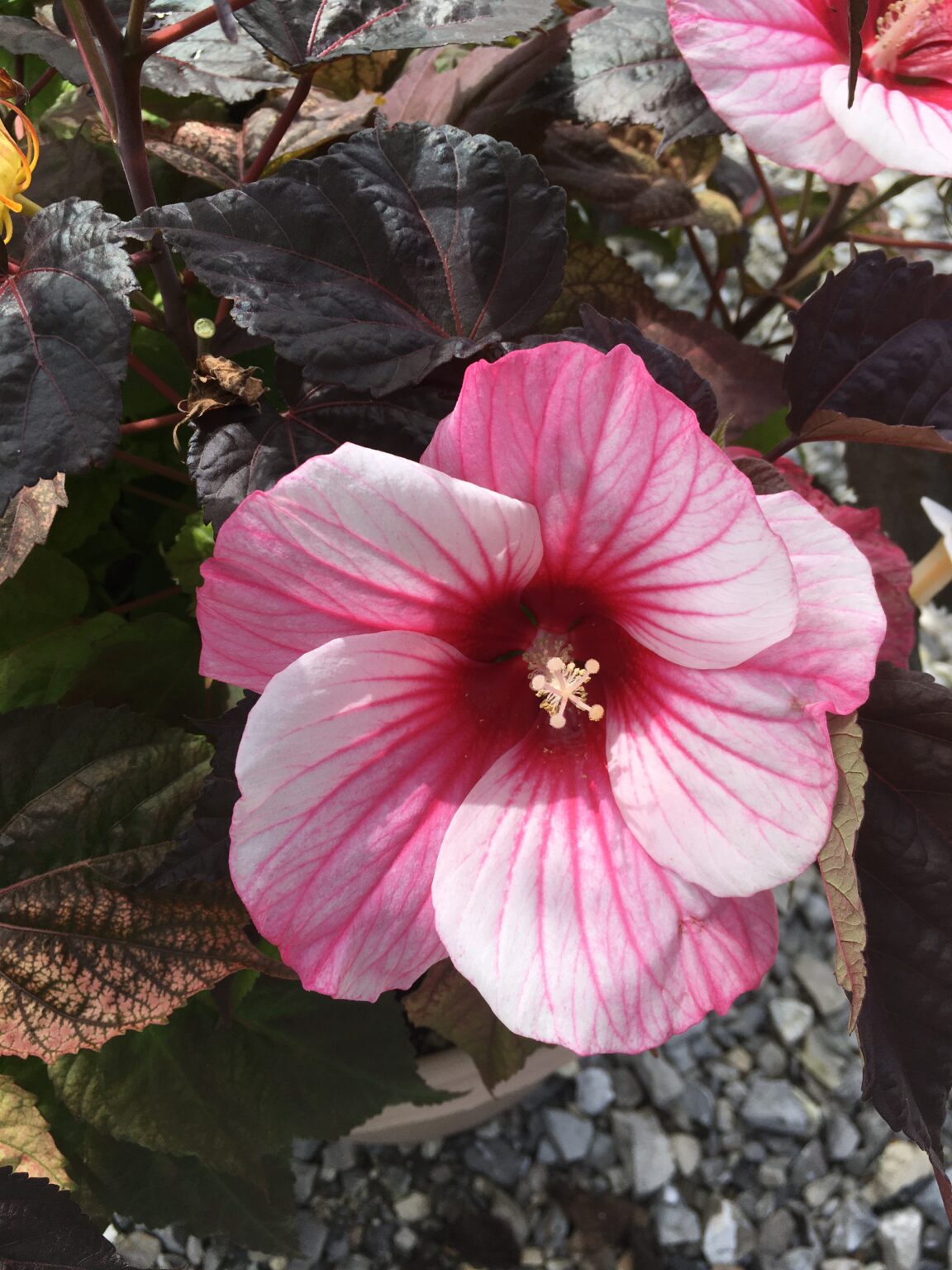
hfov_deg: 48.2
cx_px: 476
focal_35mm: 29
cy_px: 635
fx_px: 1063
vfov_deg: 61.7
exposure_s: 1/827
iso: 25
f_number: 2.2
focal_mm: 4.15
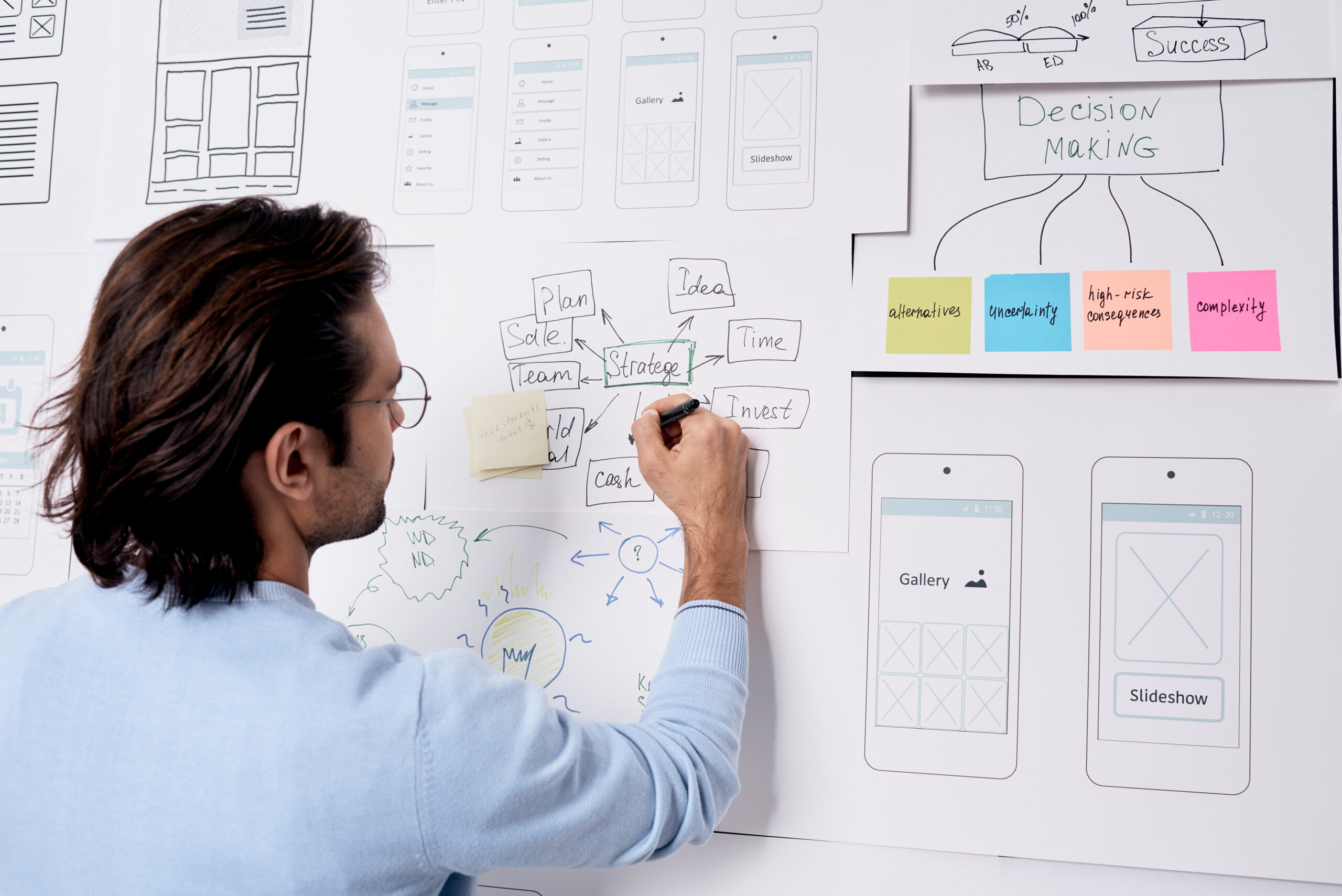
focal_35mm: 35
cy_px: 448
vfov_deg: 37.9
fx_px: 1305
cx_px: 671
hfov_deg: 54.4
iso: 100
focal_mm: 35
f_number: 4.5
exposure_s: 1/100
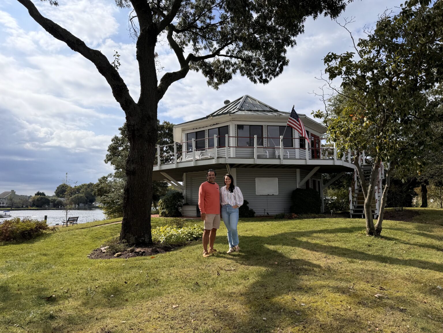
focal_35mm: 24
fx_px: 307
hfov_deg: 71.6
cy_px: 166
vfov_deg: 56.8
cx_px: 222
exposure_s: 1/7937
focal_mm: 6.76
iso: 80
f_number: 1.78
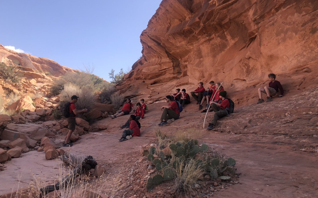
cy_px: 85
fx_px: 260
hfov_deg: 62.9
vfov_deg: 41.7
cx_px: 158
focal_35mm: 30
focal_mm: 3.99
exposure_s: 1/857
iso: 20
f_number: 1.8
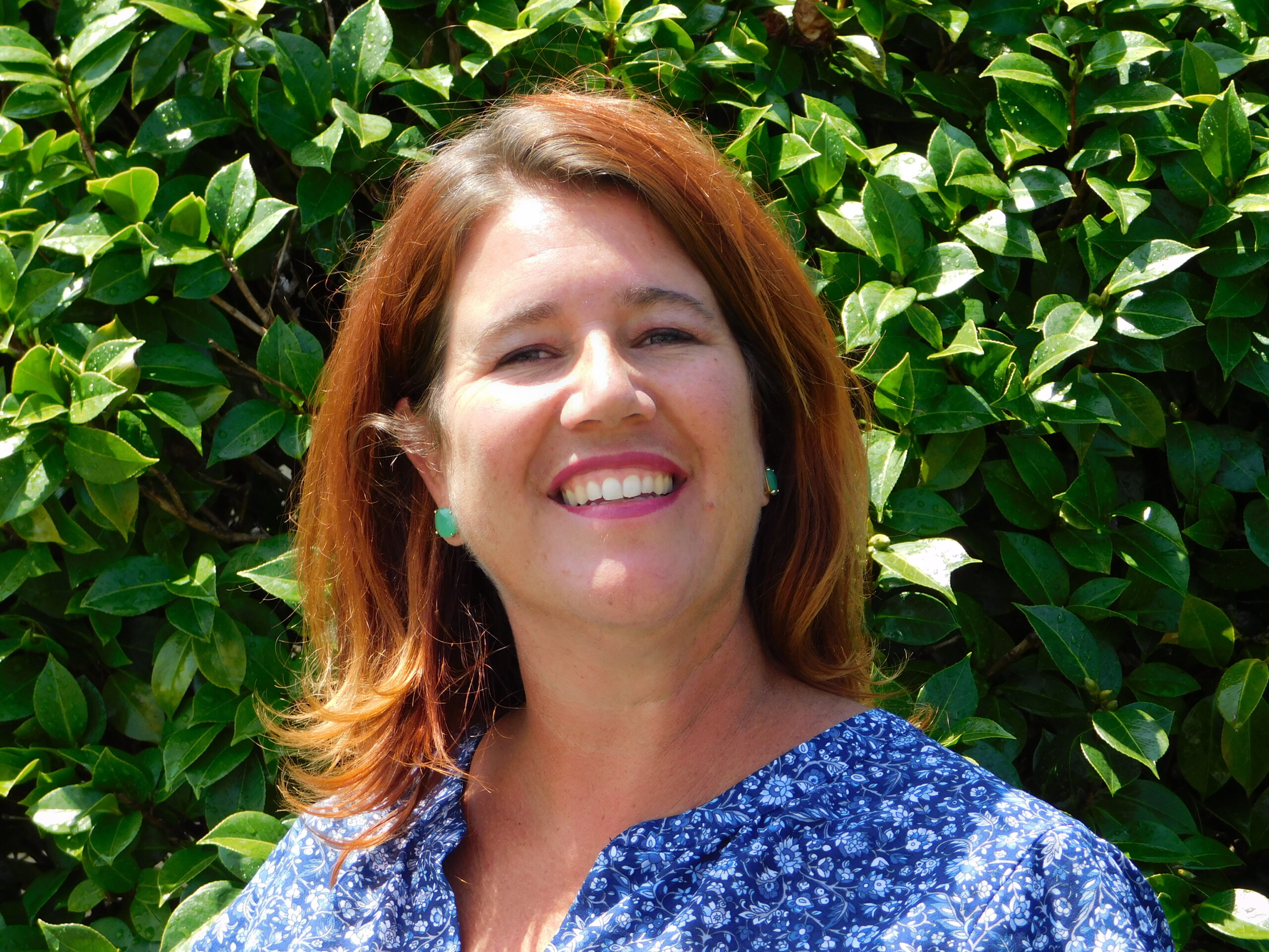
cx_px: 634
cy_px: 476
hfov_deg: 17.1
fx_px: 4216
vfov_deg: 12.9
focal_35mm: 115
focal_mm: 20.3
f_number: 4.8
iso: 125
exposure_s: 1/250
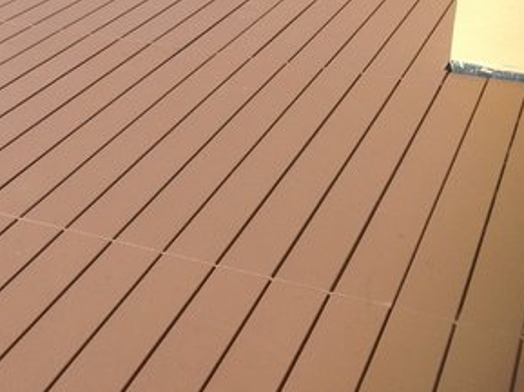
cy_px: 77
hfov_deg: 24.8
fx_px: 1149
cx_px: 29
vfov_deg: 19.1
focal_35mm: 76
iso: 50
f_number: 2.4
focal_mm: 4.28
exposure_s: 1/1592
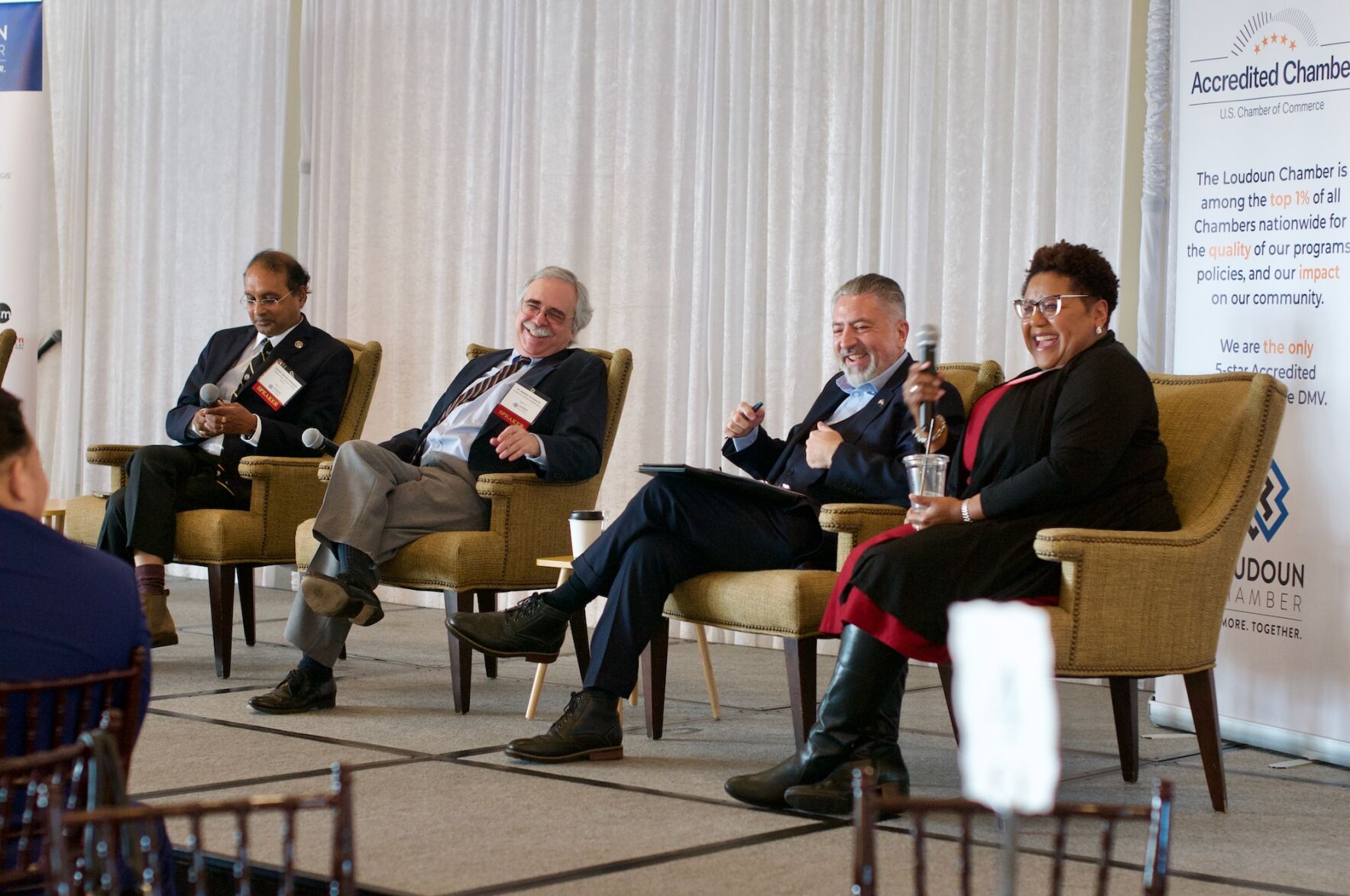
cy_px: 448
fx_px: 2809
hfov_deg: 27.0
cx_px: 675
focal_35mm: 75
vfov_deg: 18.1
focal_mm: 50
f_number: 2.8
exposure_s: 1/100
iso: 1250
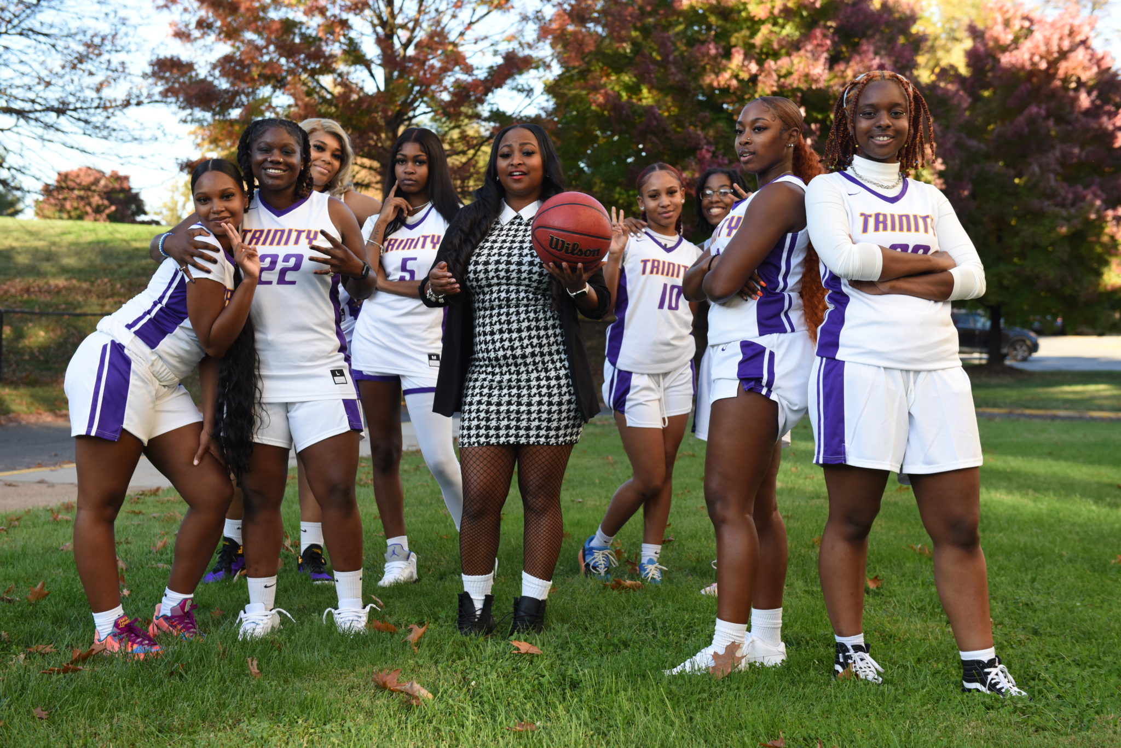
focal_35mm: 52
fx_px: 1620
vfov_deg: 26.0
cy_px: 374
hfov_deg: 38.2
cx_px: 560
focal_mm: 52
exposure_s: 1/320
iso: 400
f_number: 5
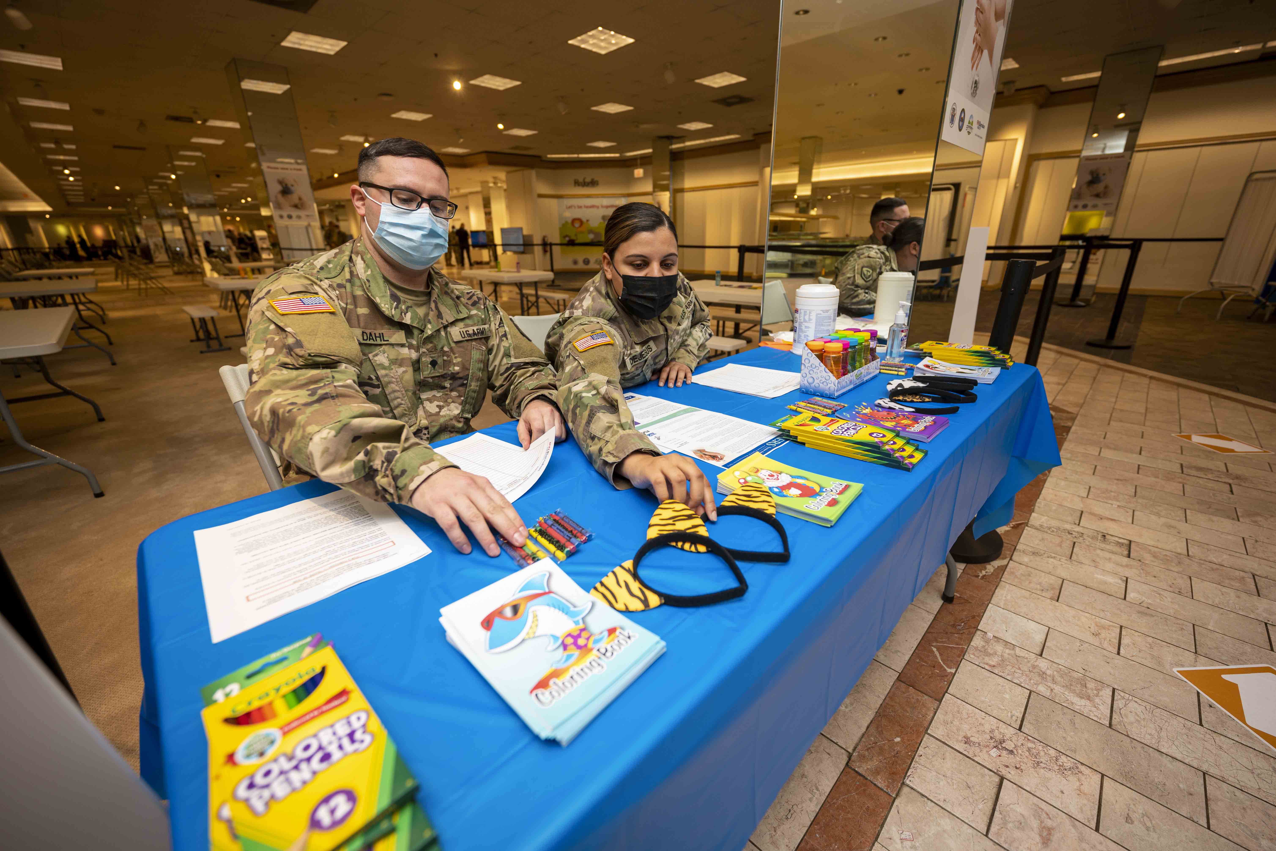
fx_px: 496
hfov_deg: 104.3
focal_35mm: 14
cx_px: 638
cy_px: 426
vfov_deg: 81.2
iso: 160
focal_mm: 14
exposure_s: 1/200
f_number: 2.8
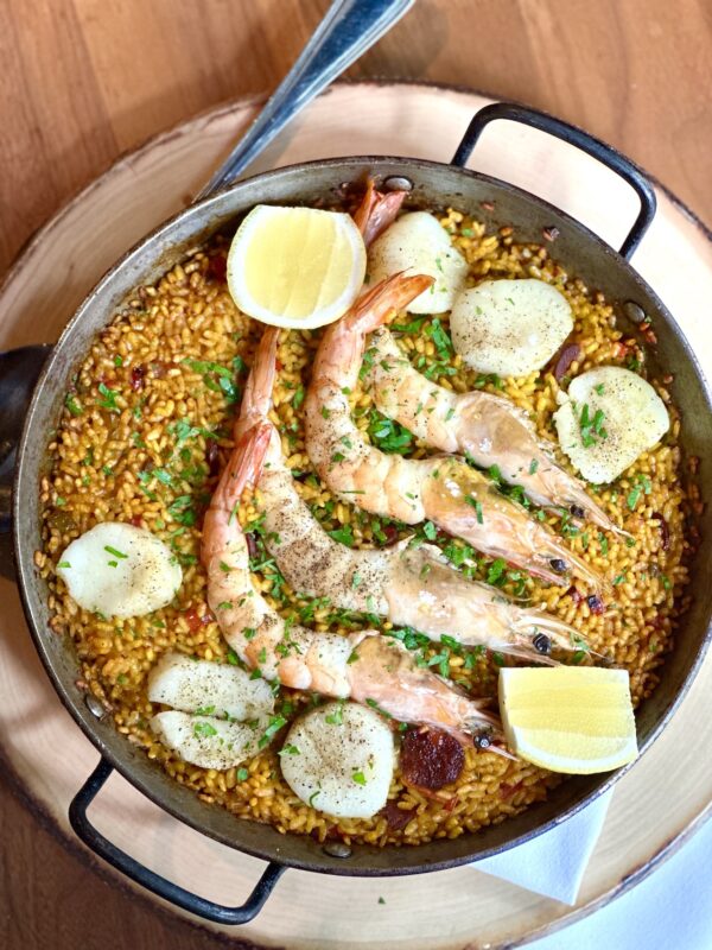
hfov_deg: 19.1
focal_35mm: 77
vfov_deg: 25.3
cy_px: 475
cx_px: 356
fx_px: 2112
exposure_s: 1/72
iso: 250
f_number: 2.8
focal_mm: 9
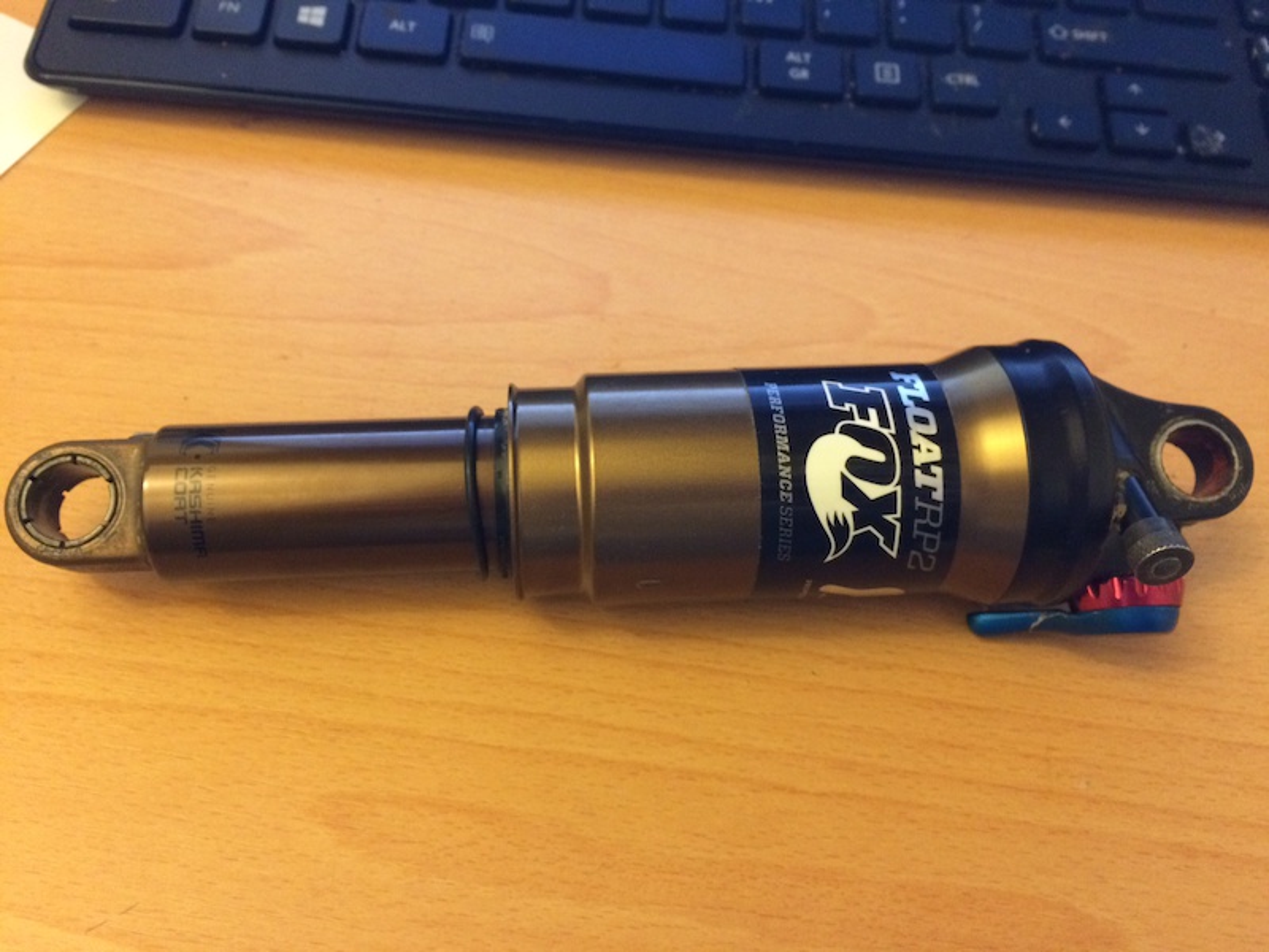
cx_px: 634
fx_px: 1063
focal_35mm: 29
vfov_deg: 48.2
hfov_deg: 61.7
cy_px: 476
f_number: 2.2
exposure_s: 1/15
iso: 320
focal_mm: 4.15
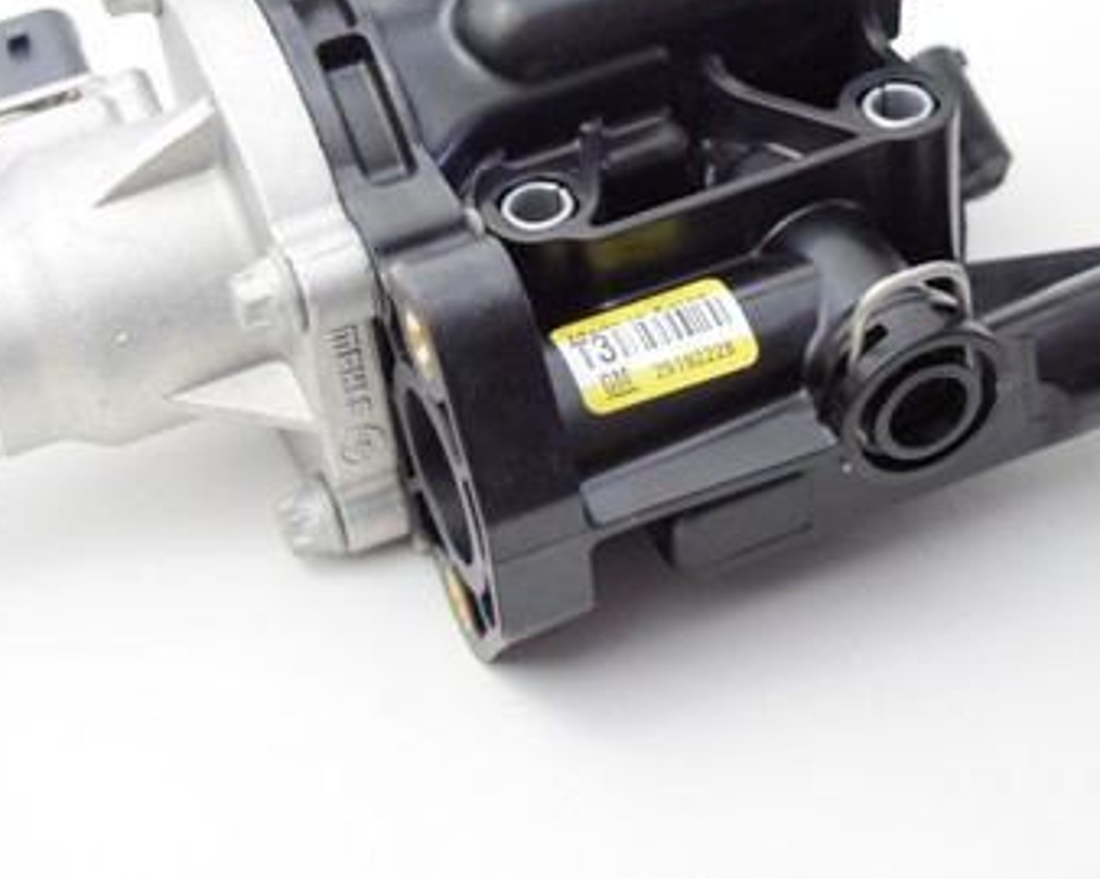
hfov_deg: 23.9
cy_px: 187
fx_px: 2603
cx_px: 605
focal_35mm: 80
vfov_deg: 19.0
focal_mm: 30
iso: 2200
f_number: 4.2
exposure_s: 1/60
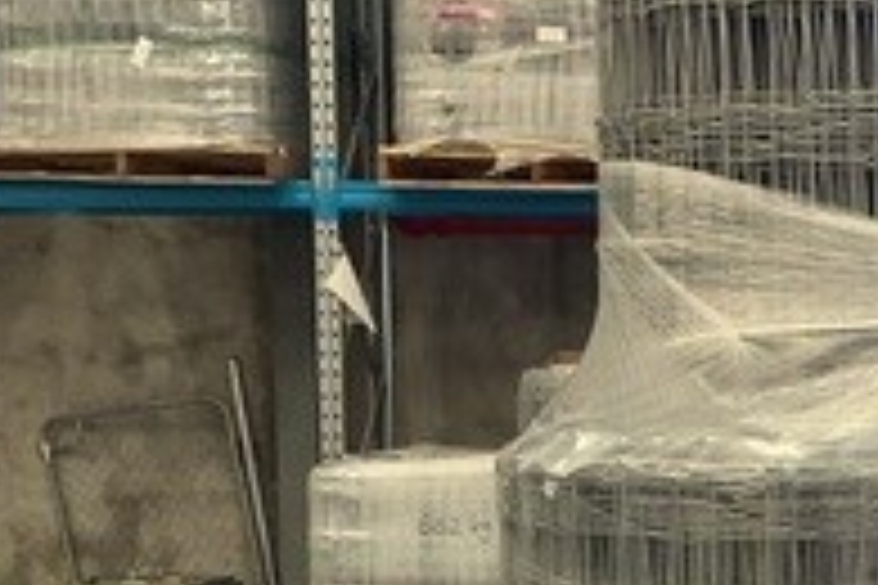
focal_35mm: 99
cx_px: 725
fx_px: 2414
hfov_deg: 20.3
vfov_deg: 13.4
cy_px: 747
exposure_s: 1/100
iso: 64
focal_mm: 3
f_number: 1.8
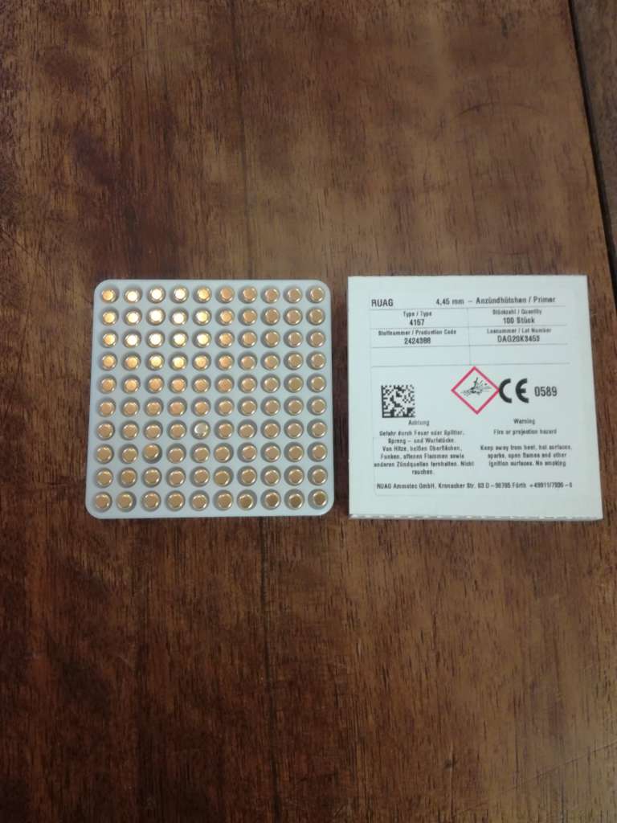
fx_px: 642
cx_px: 308
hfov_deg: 51.4
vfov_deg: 65.3
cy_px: 412
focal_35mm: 27
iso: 320
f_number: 2
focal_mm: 3.79
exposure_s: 1/25
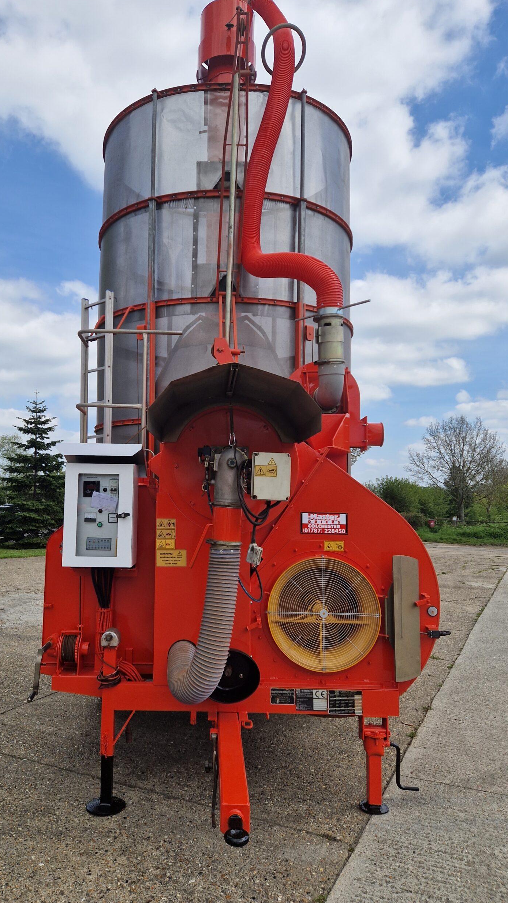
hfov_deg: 44.1
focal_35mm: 26
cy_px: 440
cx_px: 201
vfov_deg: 71.9
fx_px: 623
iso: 50
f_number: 1.8
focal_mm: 5.4
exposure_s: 1/1964
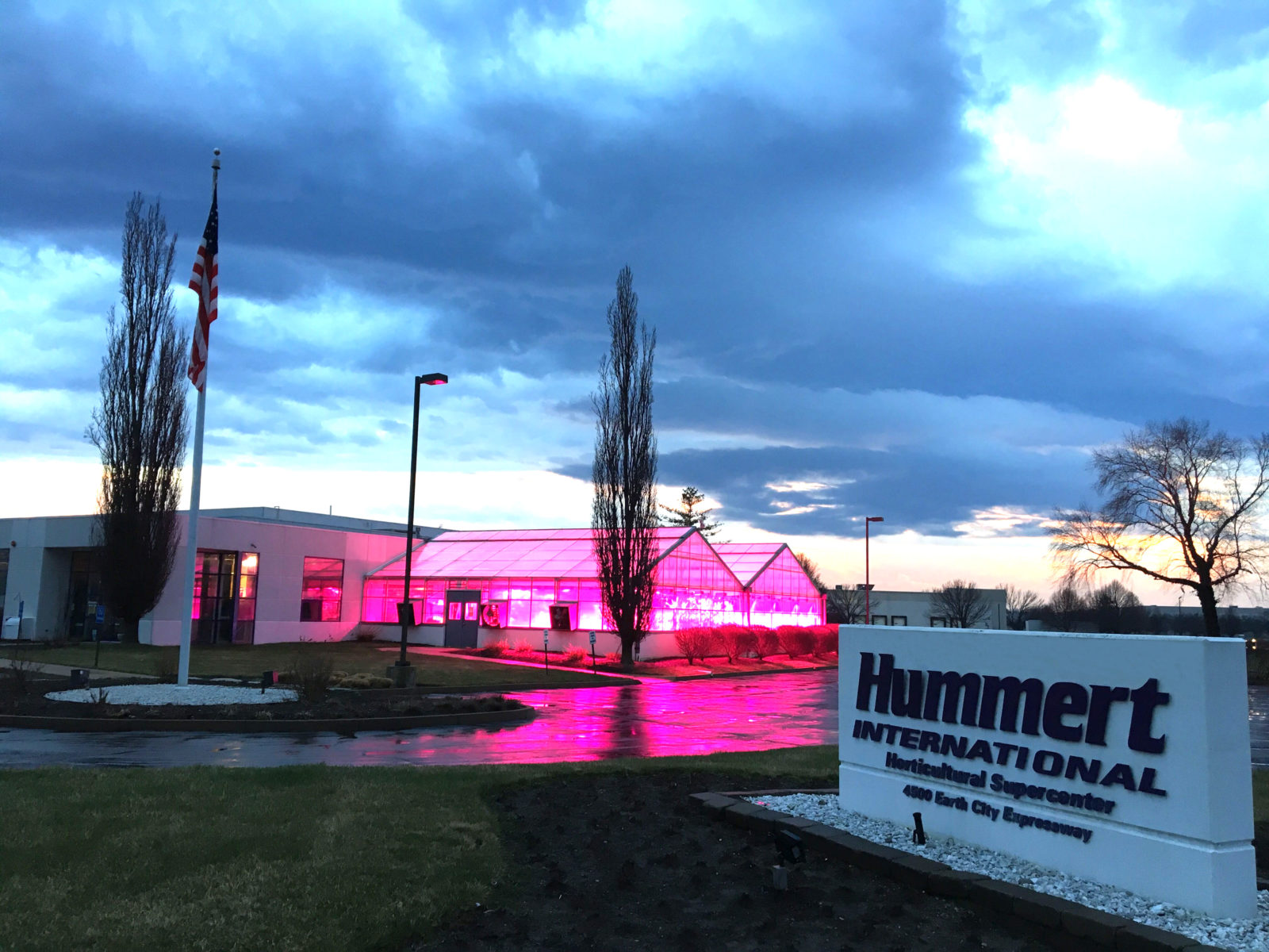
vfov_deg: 48.2
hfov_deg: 61.7
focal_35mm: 29
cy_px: 476
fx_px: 1063
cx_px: 634
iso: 64
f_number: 2.2
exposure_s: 1/30
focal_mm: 4.15
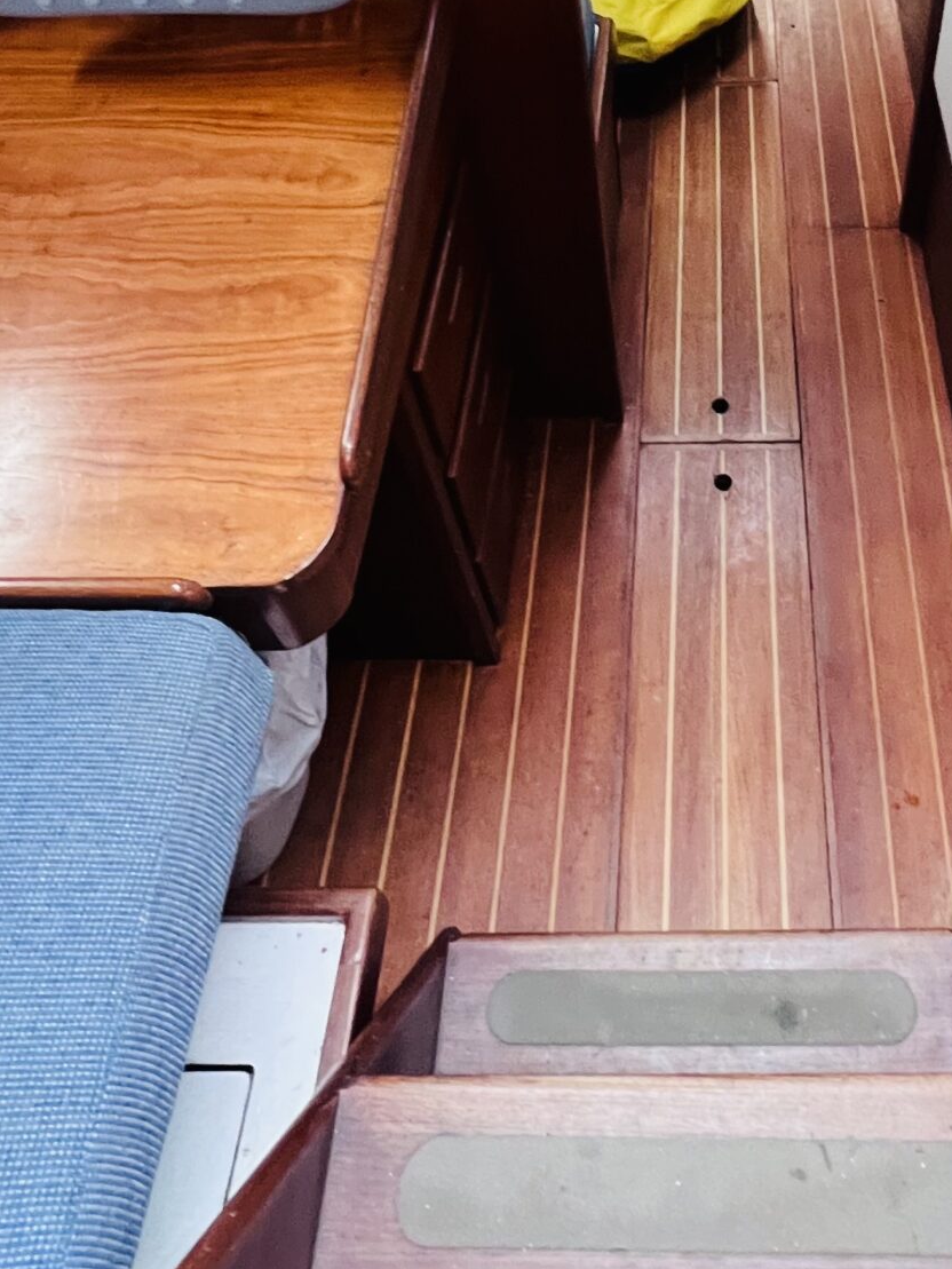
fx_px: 1100
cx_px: 712
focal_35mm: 30
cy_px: 98
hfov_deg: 45.2
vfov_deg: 51.9
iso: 400
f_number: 1.8
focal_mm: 1.57
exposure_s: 1/60
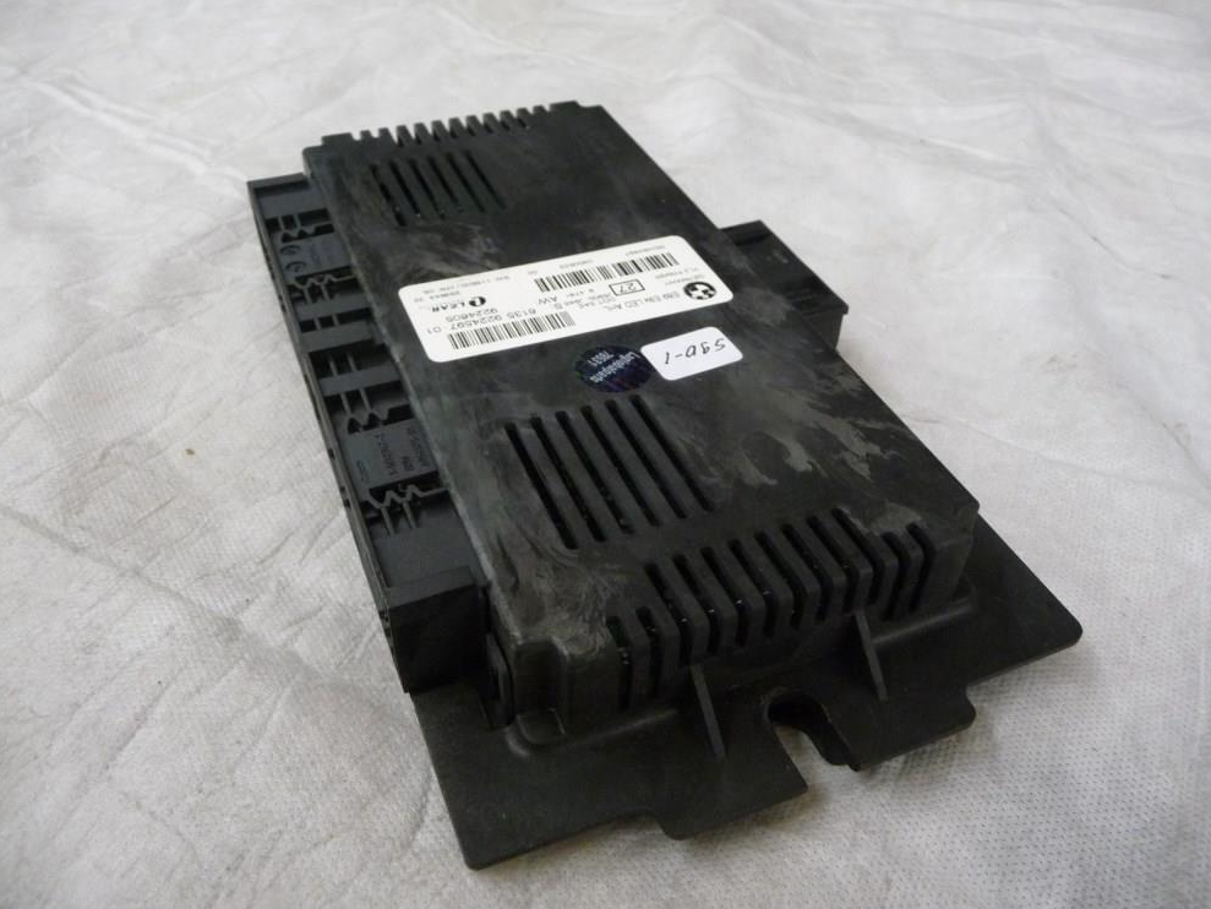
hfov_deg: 61.6
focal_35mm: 29
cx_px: 616
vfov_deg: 48.2
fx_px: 1015
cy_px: 469
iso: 400
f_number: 3.3
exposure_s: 1/30
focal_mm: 4.7
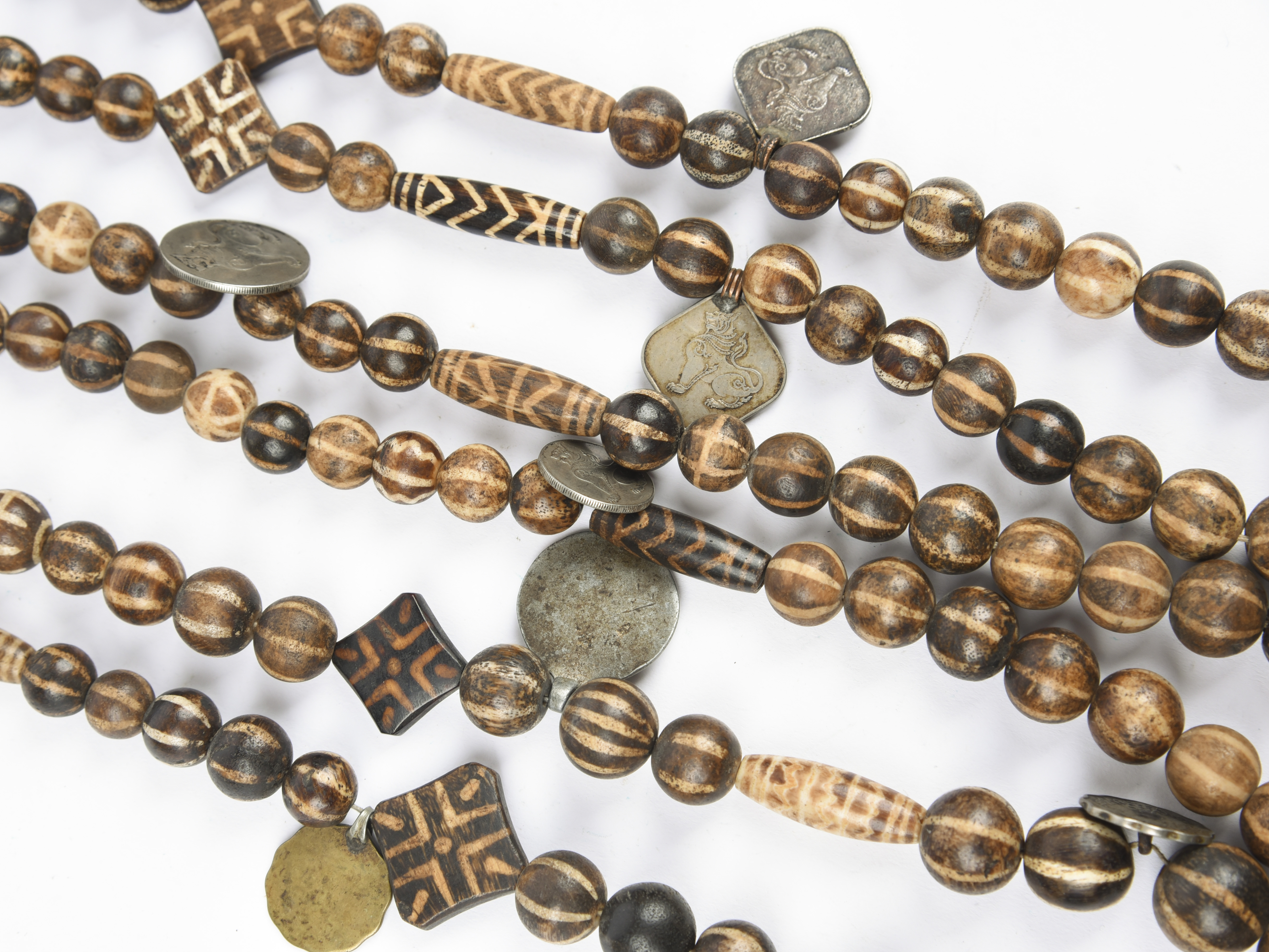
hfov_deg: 23.0
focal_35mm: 85
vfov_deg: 17.4
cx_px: 594
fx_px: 3116
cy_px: 473
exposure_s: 1/100
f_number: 10
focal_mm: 78
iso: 400
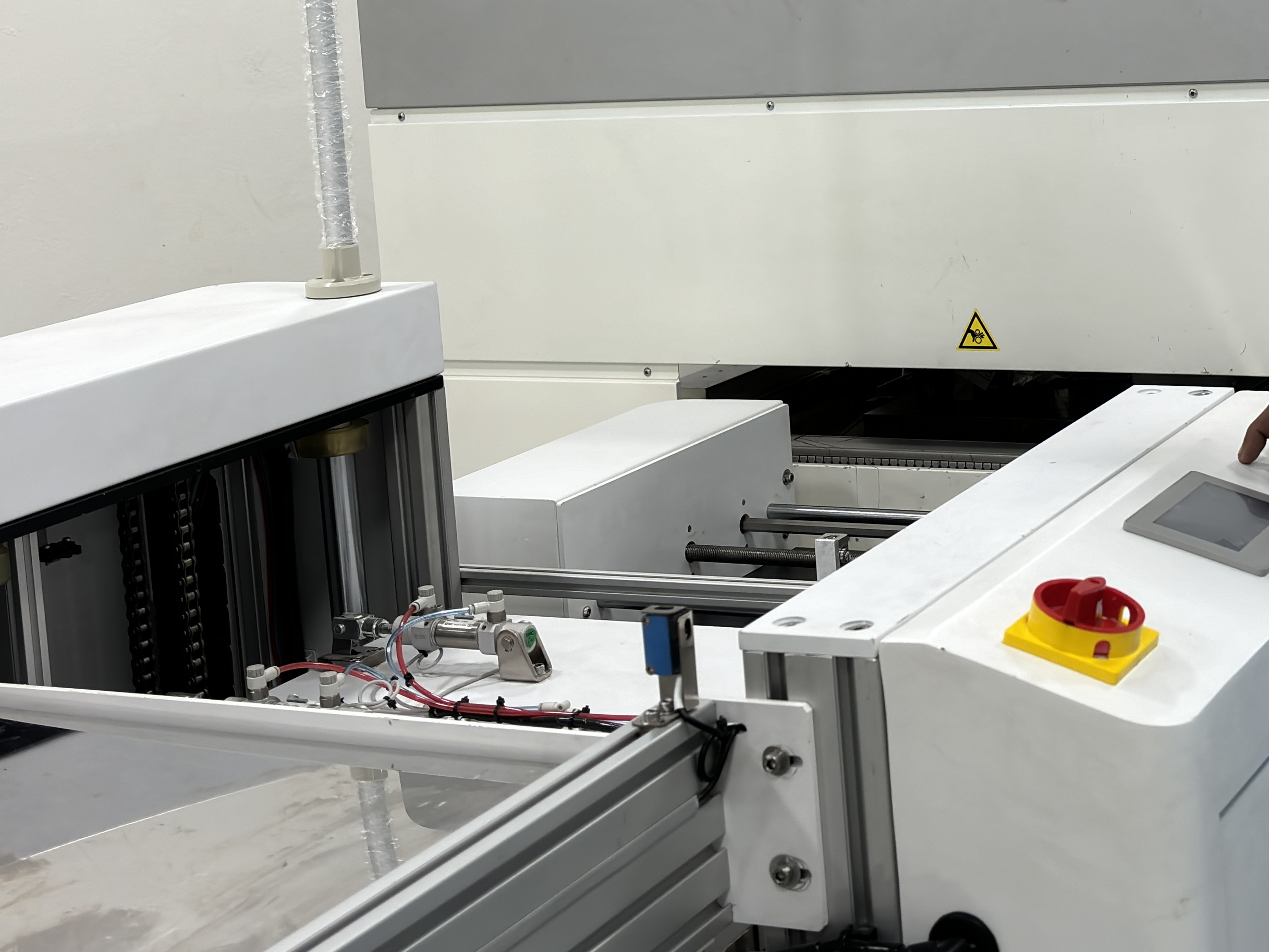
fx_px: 2346
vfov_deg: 22.5
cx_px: 1015
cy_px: 139
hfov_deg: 29.6
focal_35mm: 64
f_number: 1.6
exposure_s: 1/50
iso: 40
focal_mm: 5.96
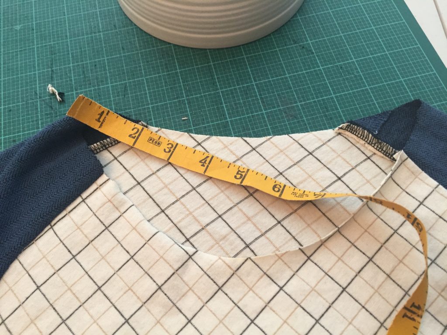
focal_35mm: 29
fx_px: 374
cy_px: 168
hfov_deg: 61.7
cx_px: 224
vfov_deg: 48.2
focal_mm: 4.15
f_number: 2.2
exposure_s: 1/30
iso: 125
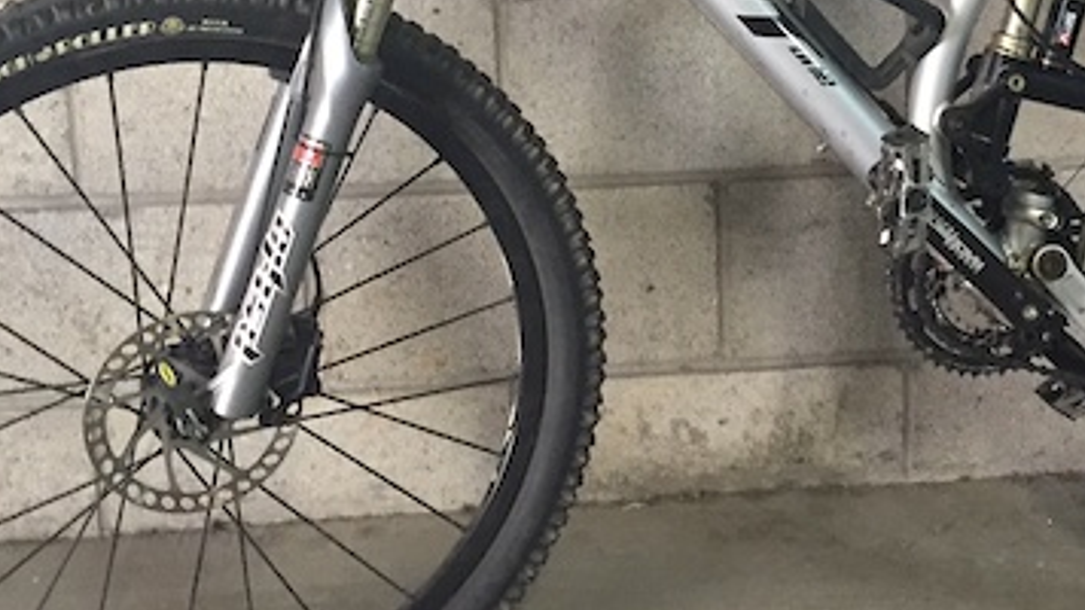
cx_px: 820
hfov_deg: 29.3
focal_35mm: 71
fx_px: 2042
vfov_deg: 16.7
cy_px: 15
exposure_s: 1/17
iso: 250
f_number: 2.2
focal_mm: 4.15
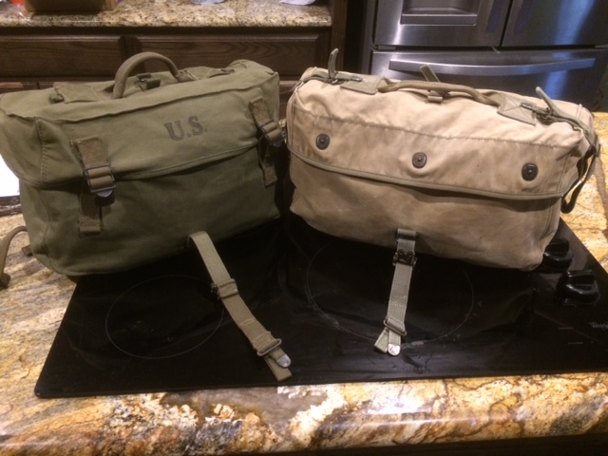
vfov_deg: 48.2
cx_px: 304
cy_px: 228
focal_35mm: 29
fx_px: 509
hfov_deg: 61.7
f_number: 2.2
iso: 320
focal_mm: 4.15
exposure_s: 1/15
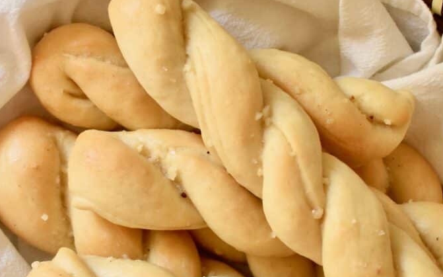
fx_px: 760
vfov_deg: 20.5
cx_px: 175
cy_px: 188
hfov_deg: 32.4
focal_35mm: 63
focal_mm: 18
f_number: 3.5
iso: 640
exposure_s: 1/60
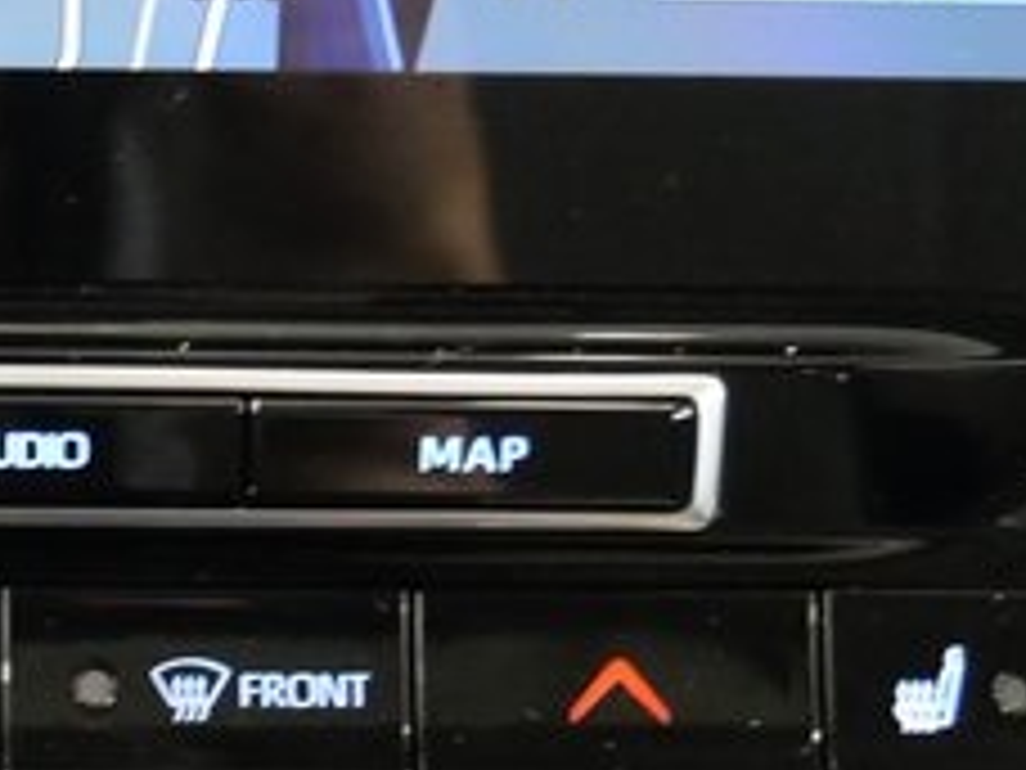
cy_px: 815
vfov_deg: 13.5
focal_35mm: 108
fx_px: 3201
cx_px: -171
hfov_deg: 17.4
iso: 3200
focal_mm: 12
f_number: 3.5
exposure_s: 1/13
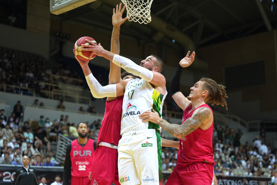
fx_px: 539
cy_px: 92
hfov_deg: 28.8
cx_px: 138
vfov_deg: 19.5
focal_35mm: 70
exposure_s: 1/1000
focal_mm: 70
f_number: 2.8
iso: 2000
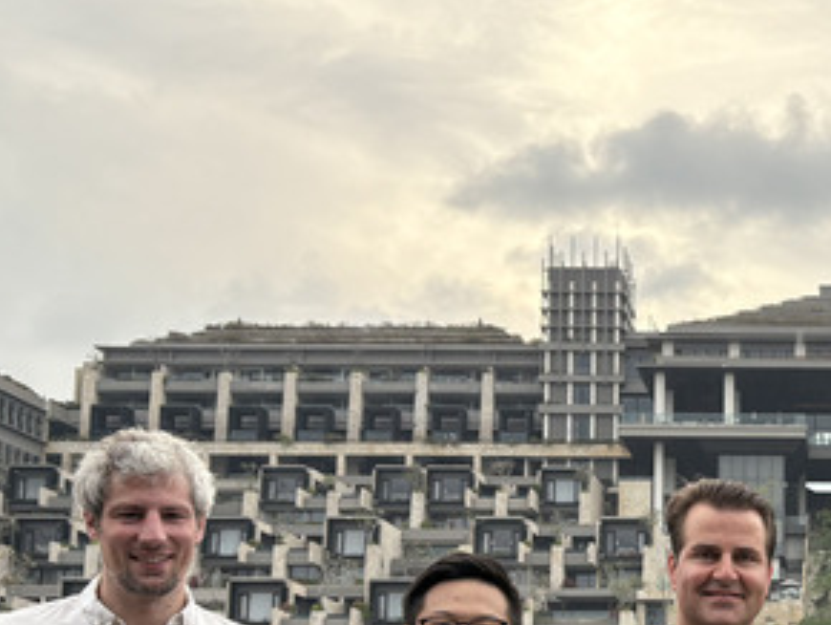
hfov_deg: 27.8
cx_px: 897
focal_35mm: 64
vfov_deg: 22.2
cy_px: 602
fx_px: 1538
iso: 64
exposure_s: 1/492
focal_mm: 5.96
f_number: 1.6
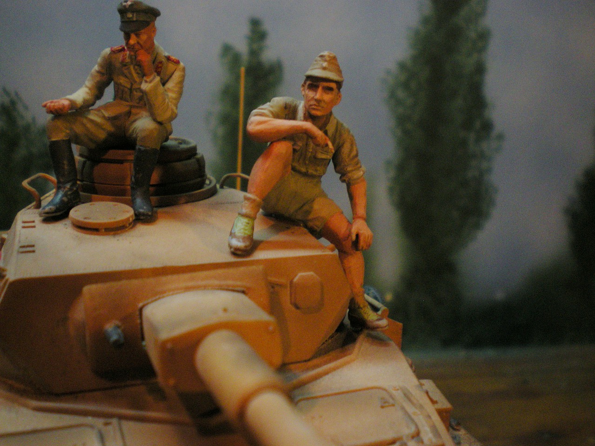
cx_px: 298
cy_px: 223
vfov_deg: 37.7
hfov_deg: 49.0
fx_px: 653
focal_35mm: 38
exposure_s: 1/42.8
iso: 200
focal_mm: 6.3
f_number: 3.1
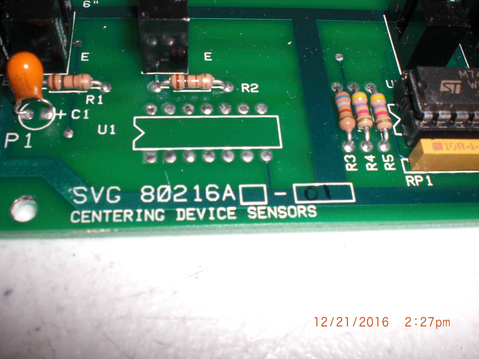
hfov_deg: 49.0
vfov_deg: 37.7
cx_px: 240
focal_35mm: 38
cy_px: 180
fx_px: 526
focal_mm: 6.3
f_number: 5.6
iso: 64
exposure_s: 1/60
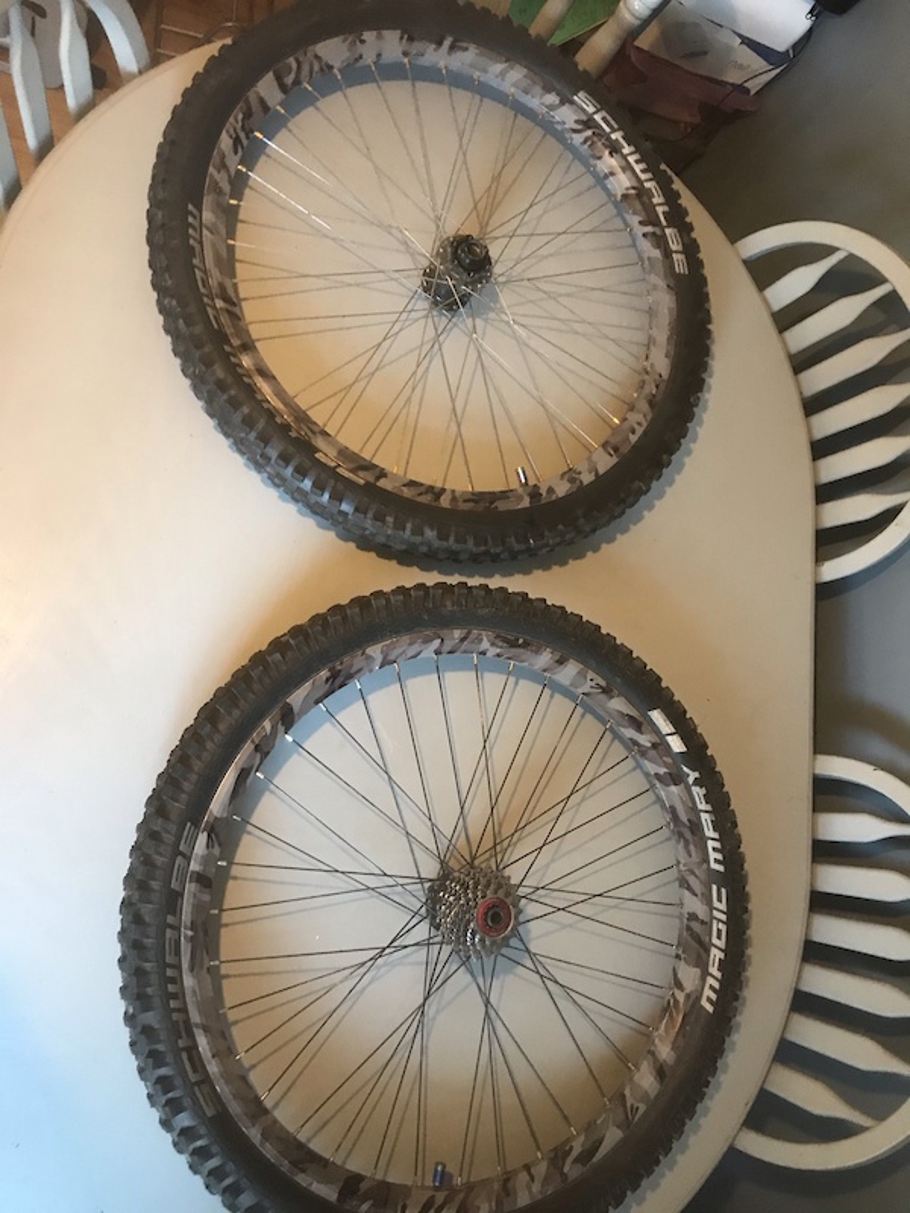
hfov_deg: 49.7
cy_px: 606
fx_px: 981
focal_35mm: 28
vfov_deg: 63.4
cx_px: 455
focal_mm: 3.99
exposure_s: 1/17
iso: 64
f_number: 1.8
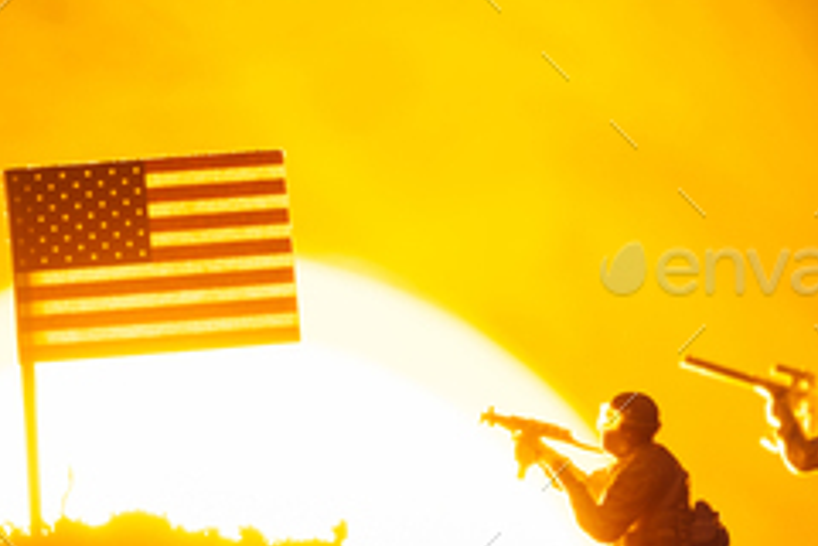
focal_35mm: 258
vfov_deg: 5.3
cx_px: 232
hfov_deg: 8.0
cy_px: 430
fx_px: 5862
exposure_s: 1/160
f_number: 5.6
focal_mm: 105
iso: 100
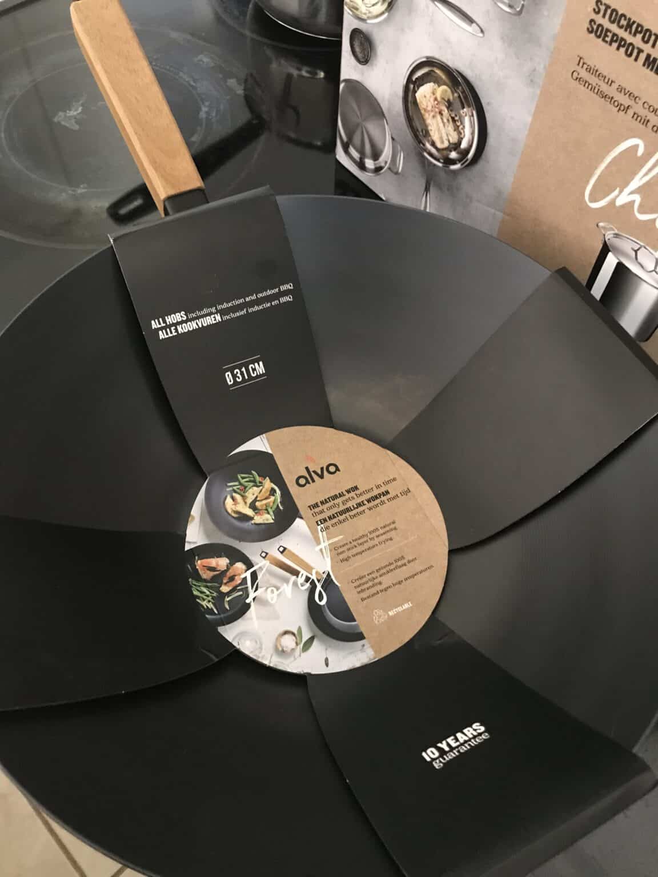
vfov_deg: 63.4
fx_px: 710
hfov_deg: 49.7
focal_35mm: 28
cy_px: 438
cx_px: 329
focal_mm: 3.99
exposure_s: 1/6
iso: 80
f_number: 1.8
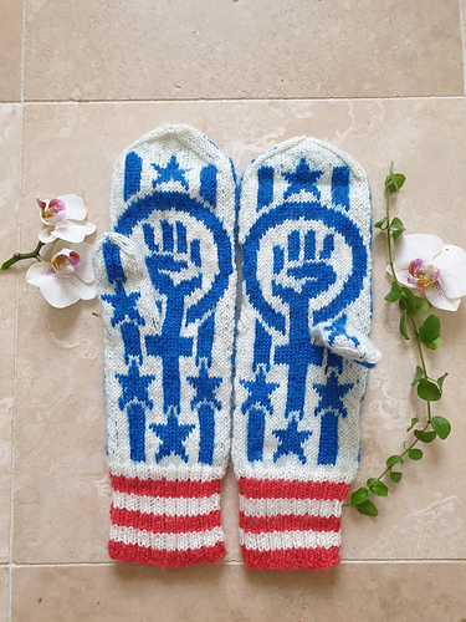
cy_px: 311
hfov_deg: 53.1
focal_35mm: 26
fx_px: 467
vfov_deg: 67.3
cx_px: 233
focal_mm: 4.3
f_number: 2.4
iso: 250
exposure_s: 1/50
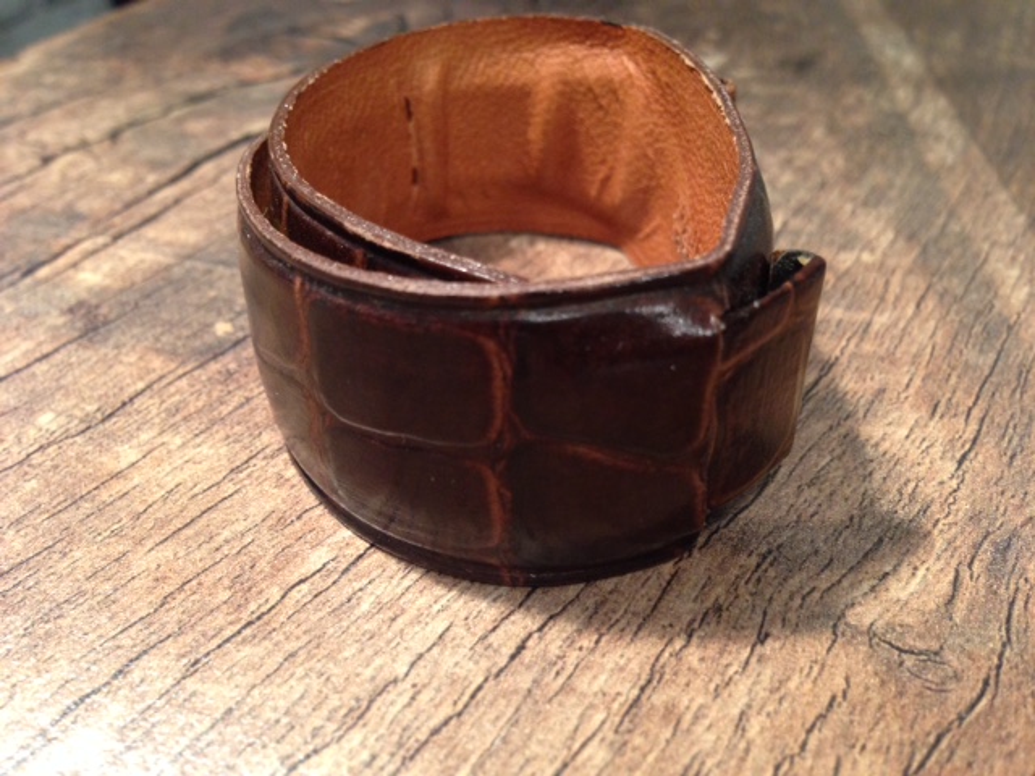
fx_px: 987
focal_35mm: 33
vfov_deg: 42.9
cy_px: 388
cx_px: 518
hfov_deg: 55.4
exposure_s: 1/20
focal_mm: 4.12
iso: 160
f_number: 2.4
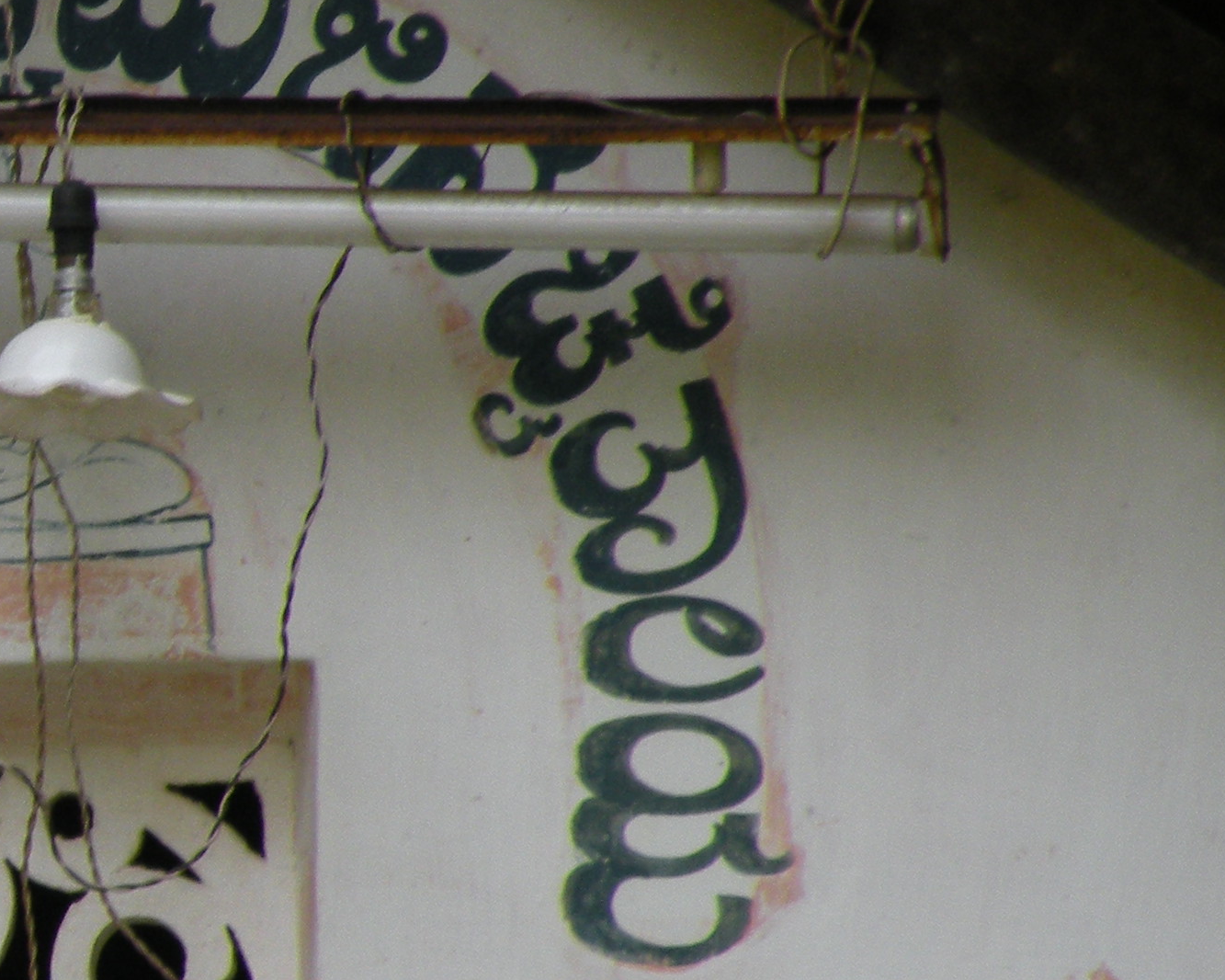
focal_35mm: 831
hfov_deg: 2.3
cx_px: -307
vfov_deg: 1.9
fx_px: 30124
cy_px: 694
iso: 103
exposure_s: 1/133
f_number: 4.5
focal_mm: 55
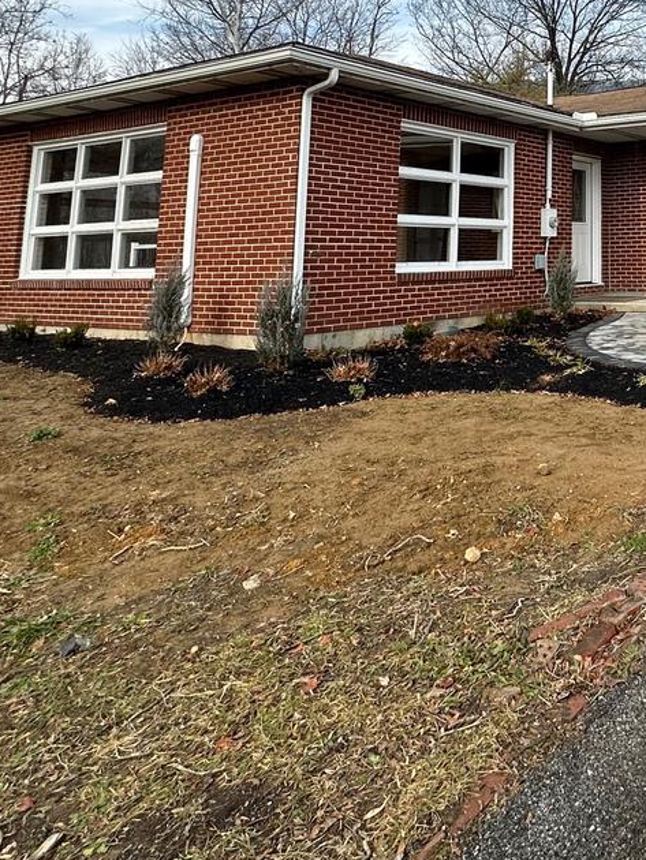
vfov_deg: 52.2
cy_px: 143
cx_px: 682
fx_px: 796
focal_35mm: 32
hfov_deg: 38.0
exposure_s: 1/988
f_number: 2.2
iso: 40
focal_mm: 2.22
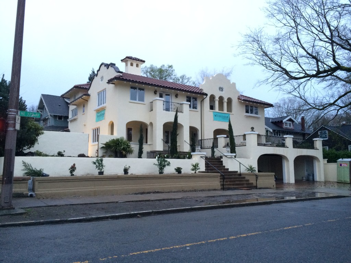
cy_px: 132
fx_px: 294
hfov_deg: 61.7
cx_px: 176
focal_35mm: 29
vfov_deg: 48.2
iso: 160
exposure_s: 1/30
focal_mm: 4.15
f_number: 2.2
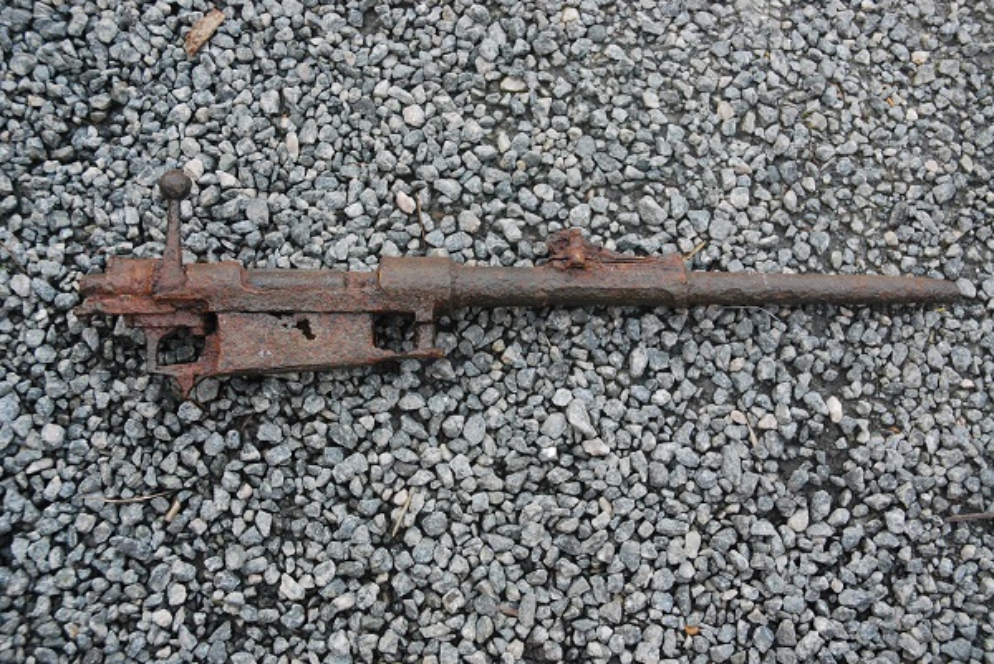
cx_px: 497
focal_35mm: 38
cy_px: 332
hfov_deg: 51.3
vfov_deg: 35.5
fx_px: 1036
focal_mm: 25
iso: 1600
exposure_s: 1/500
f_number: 5
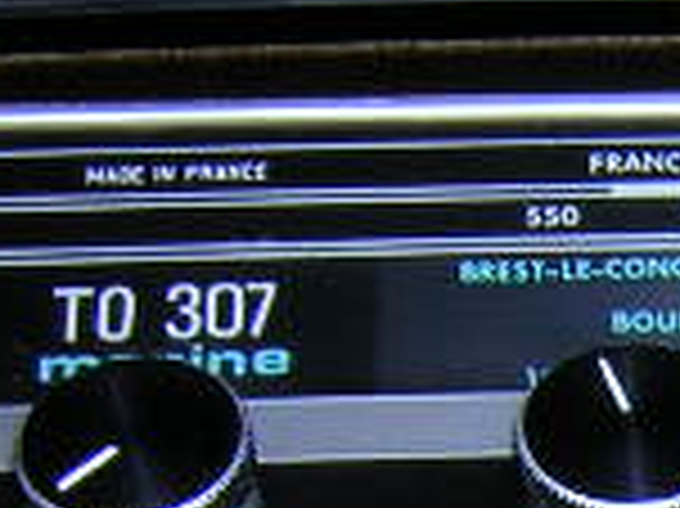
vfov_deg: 9.4
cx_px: 1166
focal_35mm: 153
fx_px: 3003
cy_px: 791
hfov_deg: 12.0
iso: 100
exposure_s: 1/60.1
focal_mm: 4.7
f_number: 5.2
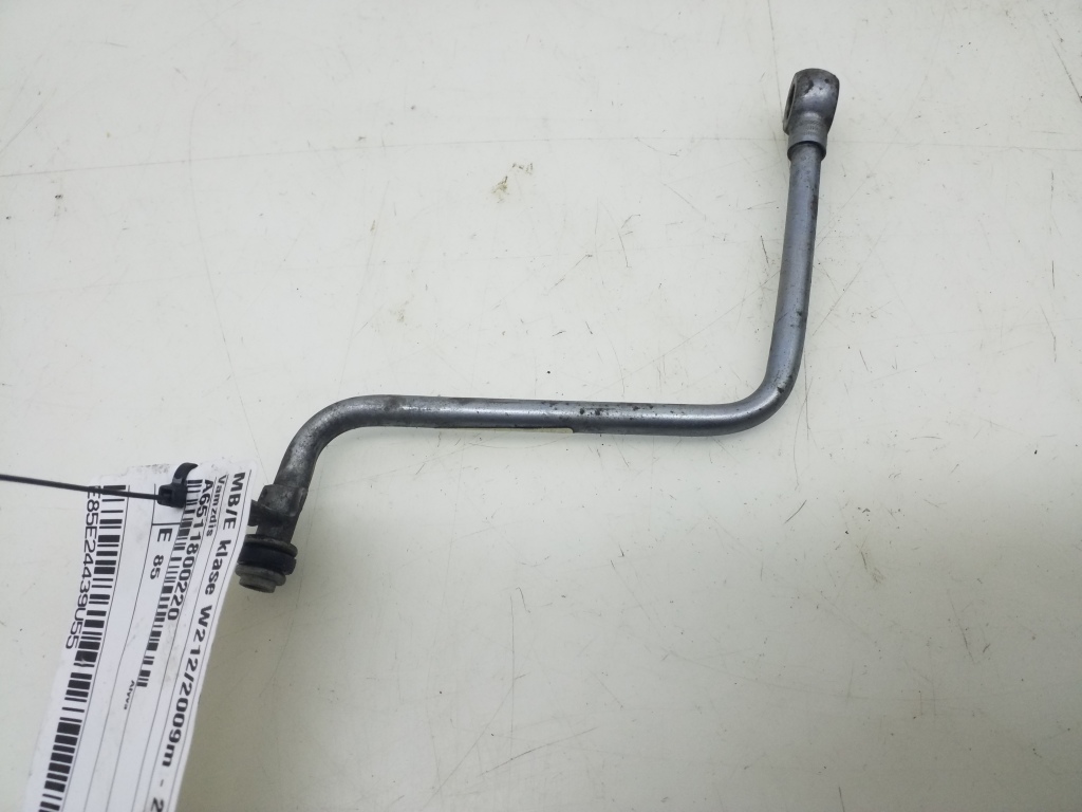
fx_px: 844
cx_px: 541
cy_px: 406
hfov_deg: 65.3
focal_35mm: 27
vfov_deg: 51.4
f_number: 1.9
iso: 80
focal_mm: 3.6
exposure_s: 1/50
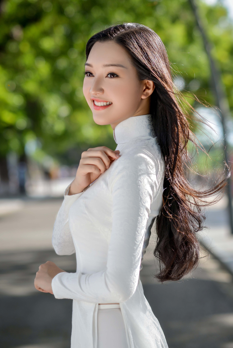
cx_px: 116
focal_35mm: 85
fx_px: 824
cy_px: 174
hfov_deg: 16.1
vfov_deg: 23.9
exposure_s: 1/1250
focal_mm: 85
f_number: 3.2
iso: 160
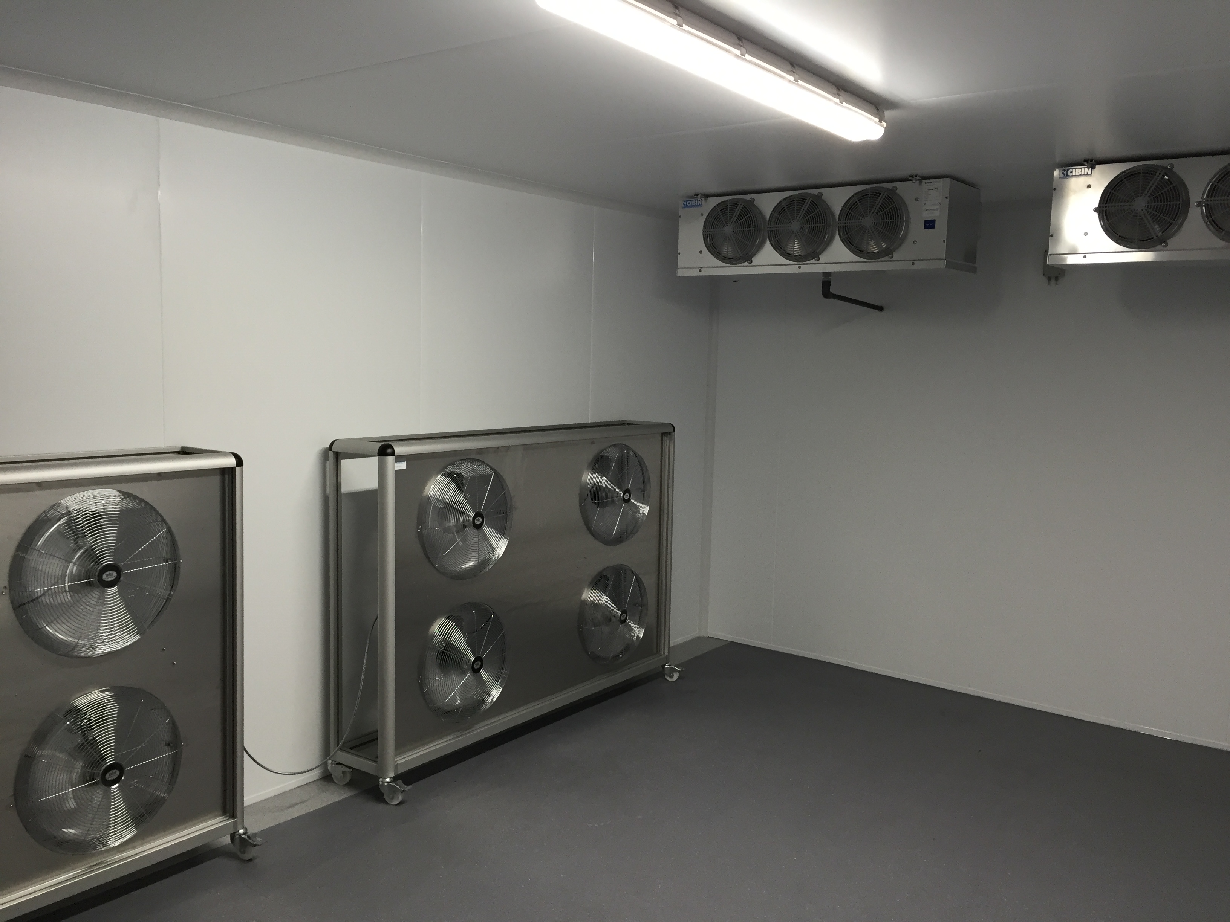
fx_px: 1030
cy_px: 461
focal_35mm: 29
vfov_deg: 48.2
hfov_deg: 61.7
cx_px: 615
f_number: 2.2
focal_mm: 4.15
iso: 50
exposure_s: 1/33
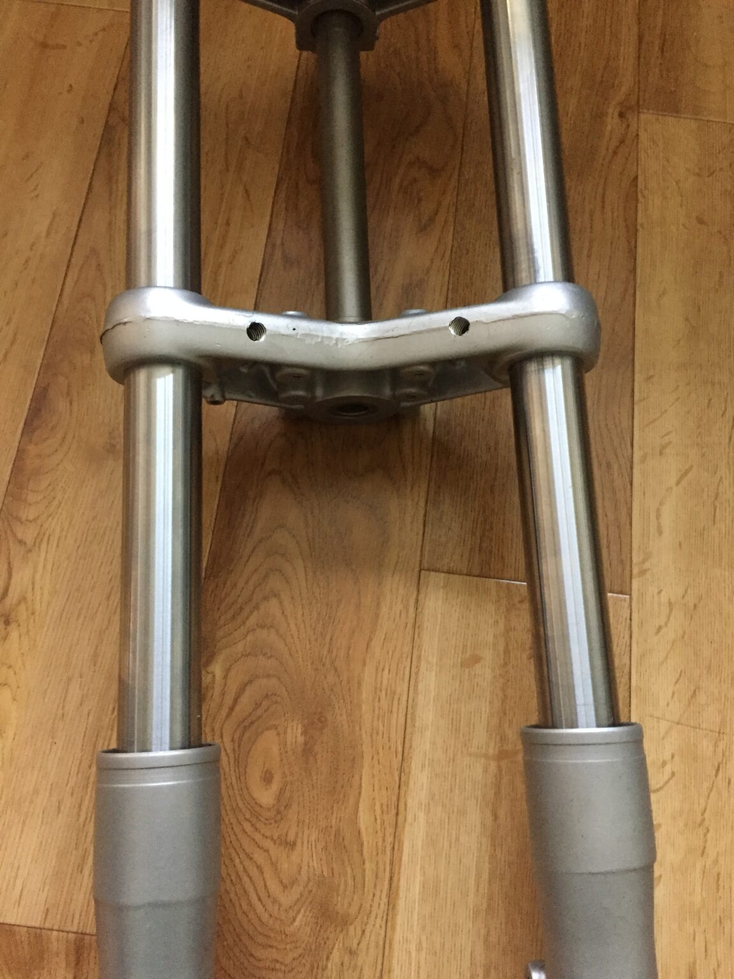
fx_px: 820
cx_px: 367
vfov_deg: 61.7
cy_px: 490
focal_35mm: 29
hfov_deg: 48.2
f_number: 2.2
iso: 320
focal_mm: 4.15
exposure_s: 1/17
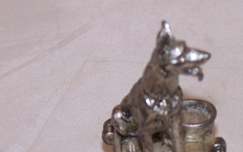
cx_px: 172
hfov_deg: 8.6
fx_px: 1610
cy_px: 138
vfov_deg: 5.4
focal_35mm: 243
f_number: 3.2
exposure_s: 1/90
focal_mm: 17.5
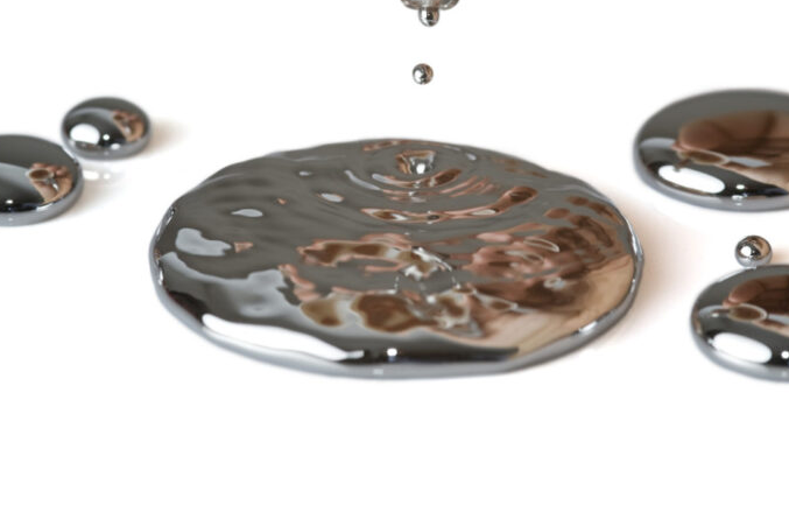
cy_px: 167
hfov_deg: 13.5
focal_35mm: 152
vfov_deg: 9.0
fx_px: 3330
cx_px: 423
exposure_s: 1/60
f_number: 13
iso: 400
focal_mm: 105
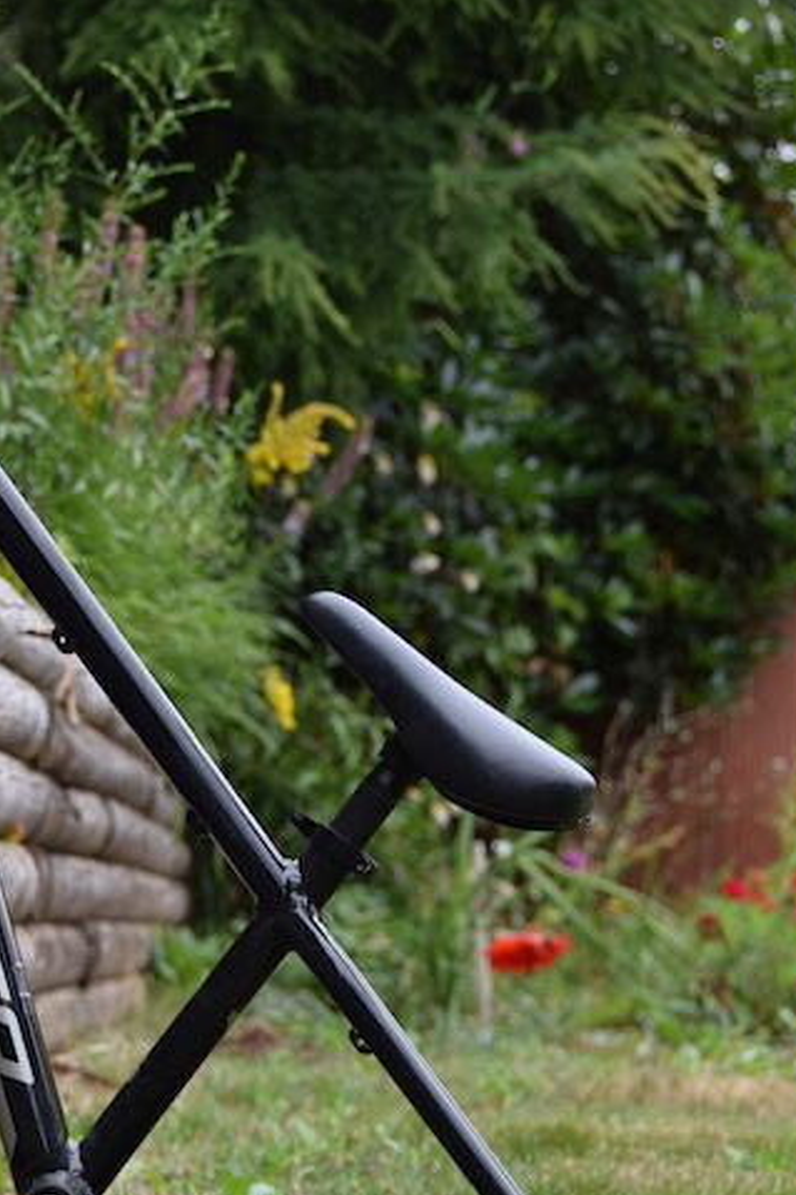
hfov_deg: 9.9
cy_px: 853
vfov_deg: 14.8
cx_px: 221
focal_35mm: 138
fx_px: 4574
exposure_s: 1/160
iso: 160
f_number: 4.8
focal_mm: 55
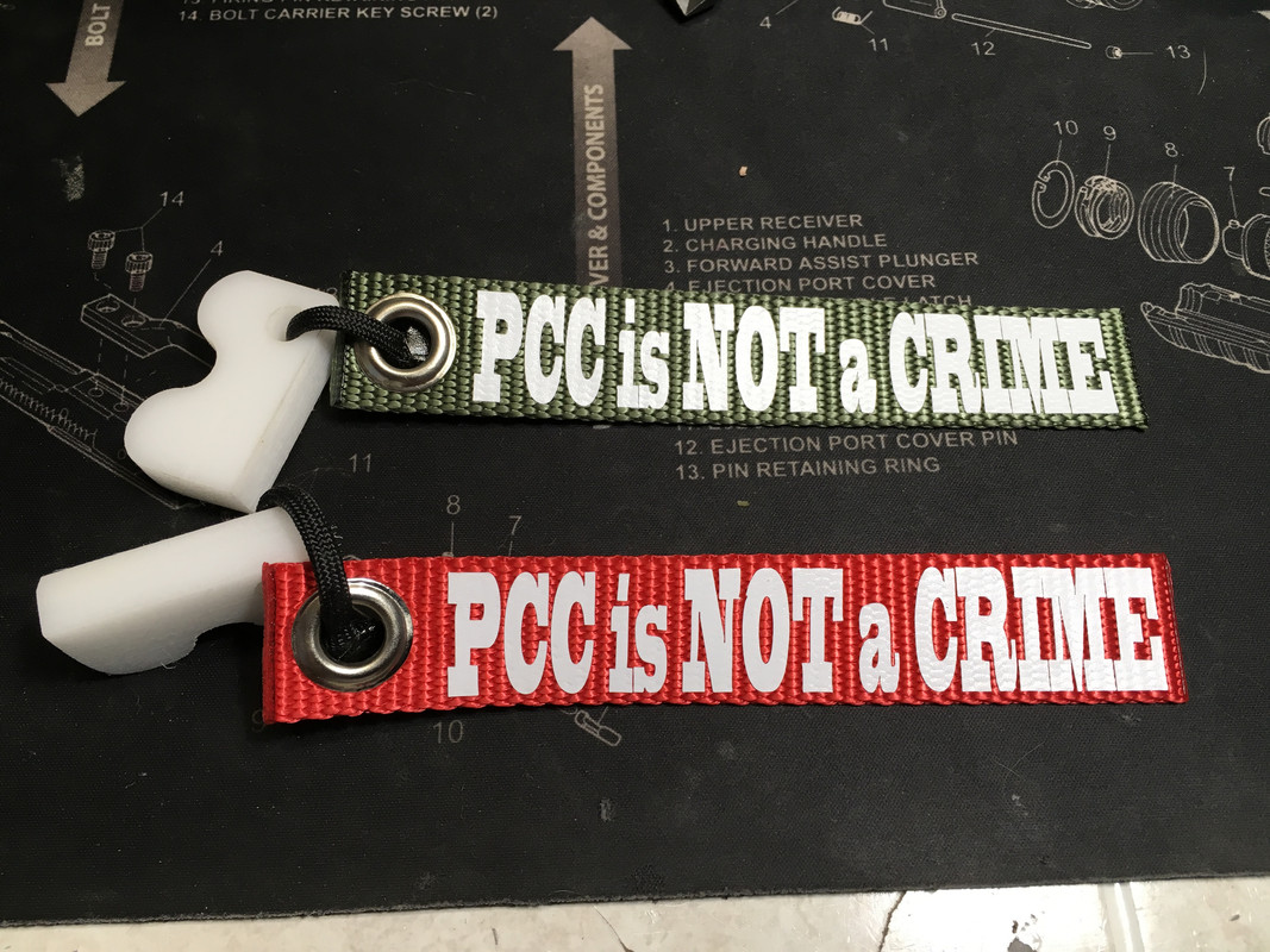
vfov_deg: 48.2
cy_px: 476
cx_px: 635
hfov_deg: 61.7
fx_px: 1064
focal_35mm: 29
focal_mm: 4.15
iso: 25
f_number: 2.2
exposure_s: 1/40
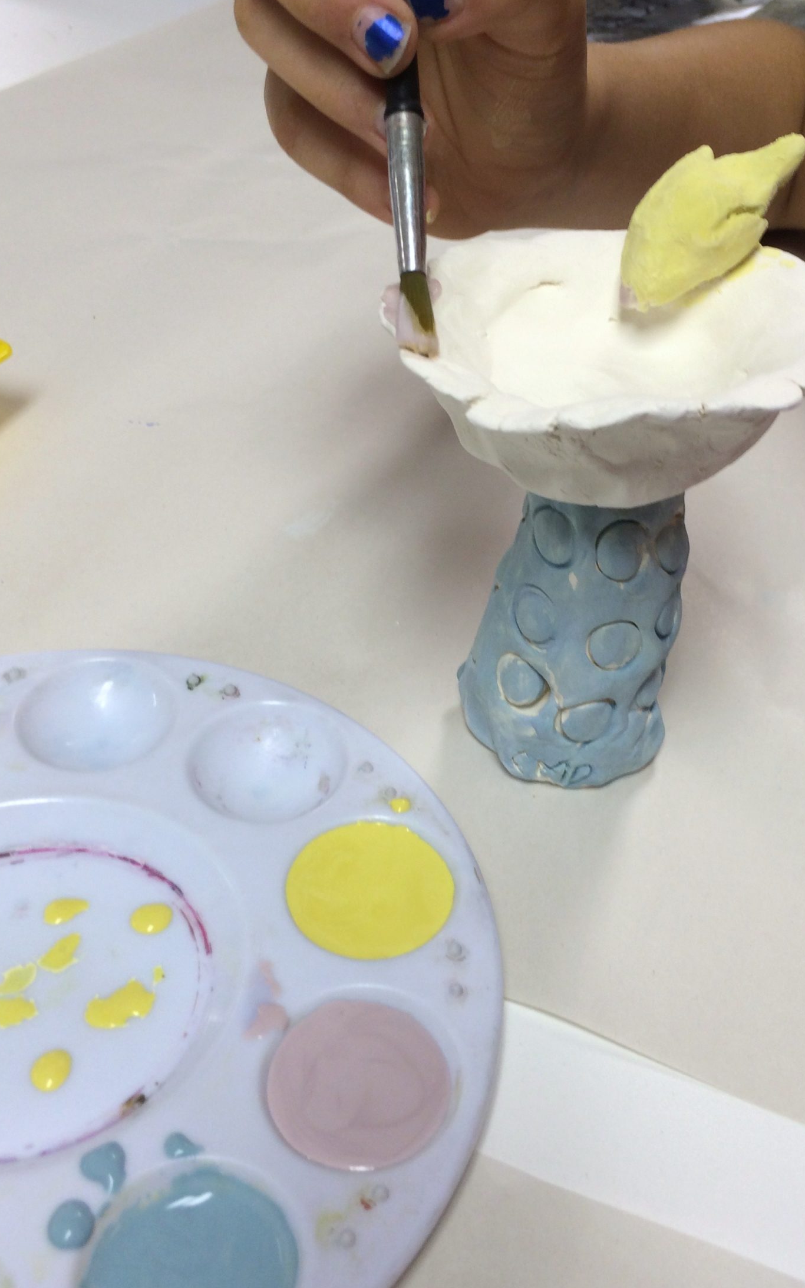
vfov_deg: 54.0
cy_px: 610
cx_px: 453
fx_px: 1264
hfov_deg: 35.3
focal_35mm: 36
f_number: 2.2
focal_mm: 4.15
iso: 50
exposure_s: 1/30
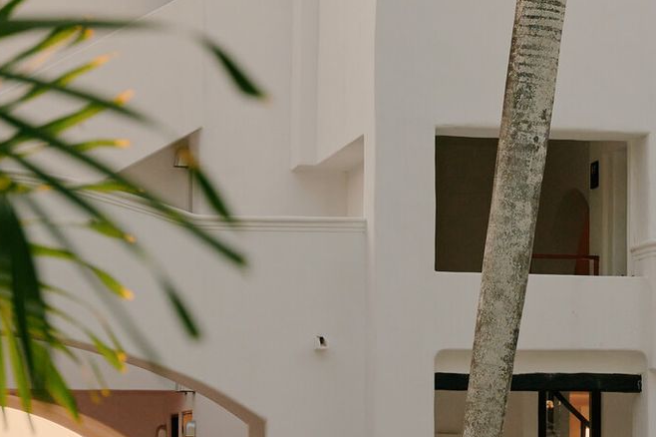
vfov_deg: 9.4
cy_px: 381
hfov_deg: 14.0
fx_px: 2659
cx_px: 433
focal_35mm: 146
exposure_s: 1/5000
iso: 400
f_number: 3.5
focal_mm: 50
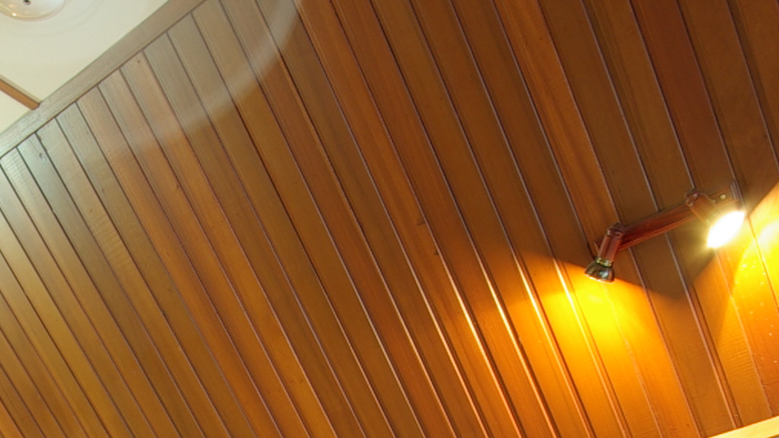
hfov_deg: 34.2
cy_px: 855
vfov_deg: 16.0
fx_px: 1239
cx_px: 205
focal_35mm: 60
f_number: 8
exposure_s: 6
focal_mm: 10
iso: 100
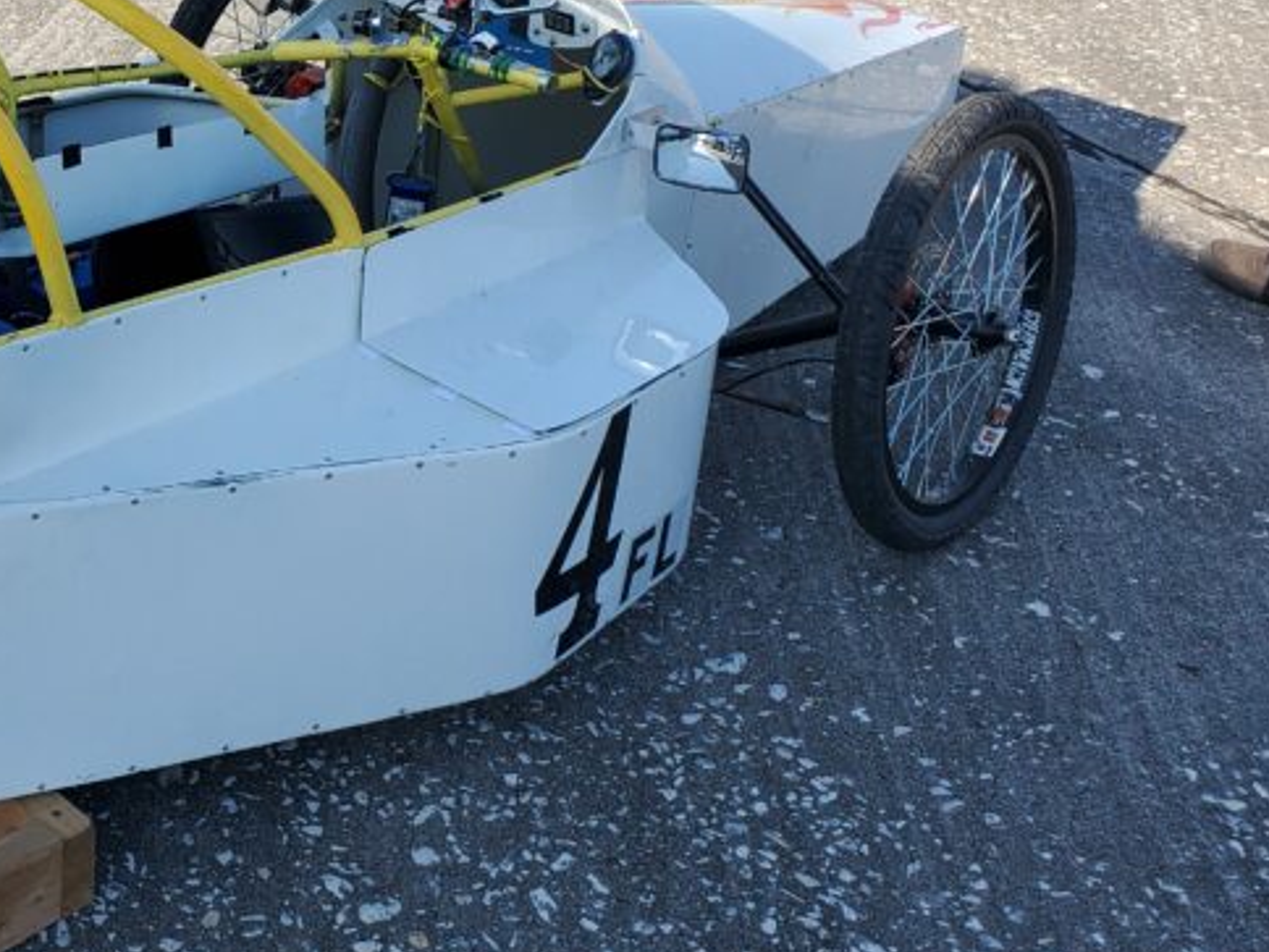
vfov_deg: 26.2
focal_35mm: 55
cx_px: 26
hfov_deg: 32.4
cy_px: 233
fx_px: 2016
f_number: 2.4
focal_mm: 4.3
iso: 50
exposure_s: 1/746
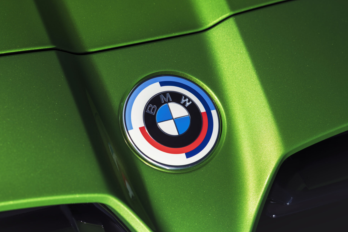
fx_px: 870
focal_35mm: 90
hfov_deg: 22.6
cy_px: 116
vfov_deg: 15.2
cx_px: 168
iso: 50
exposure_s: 1/15
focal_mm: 85
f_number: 5.6
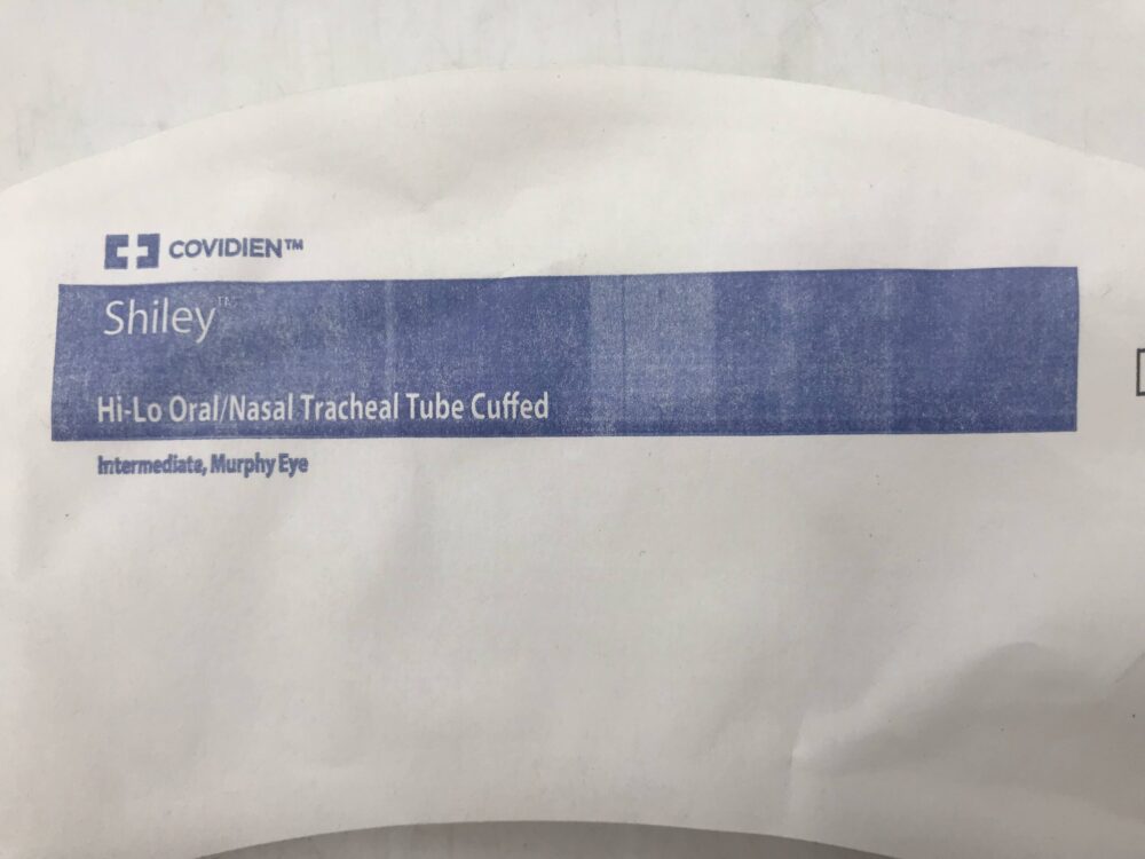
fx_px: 926
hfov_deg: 63.4
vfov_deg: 49.7
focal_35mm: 28
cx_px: 572
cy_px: 430
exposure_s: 1/236
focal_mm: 3.99
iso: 20
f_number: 1.8
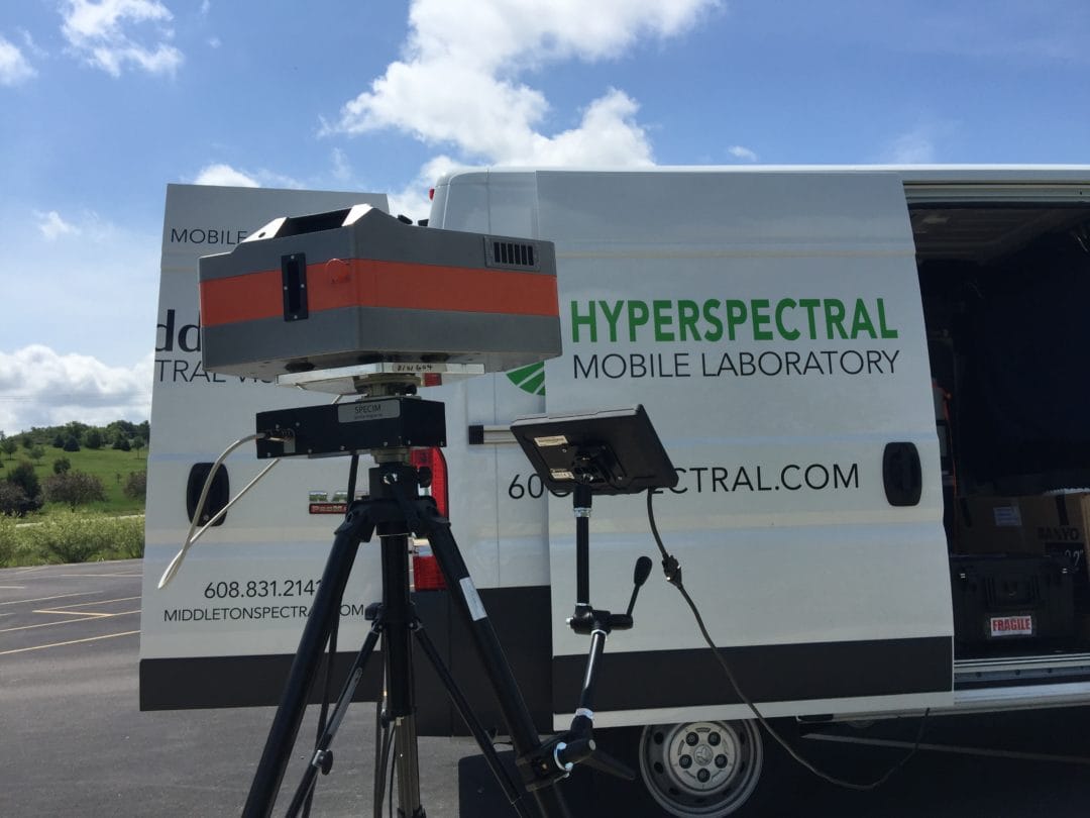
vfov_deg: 48.2
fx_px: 913
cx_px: 545
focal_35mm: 29
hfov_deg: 61.7
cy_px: 409
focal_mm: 4.15
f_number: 2.2
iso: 32
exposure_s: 1/3300
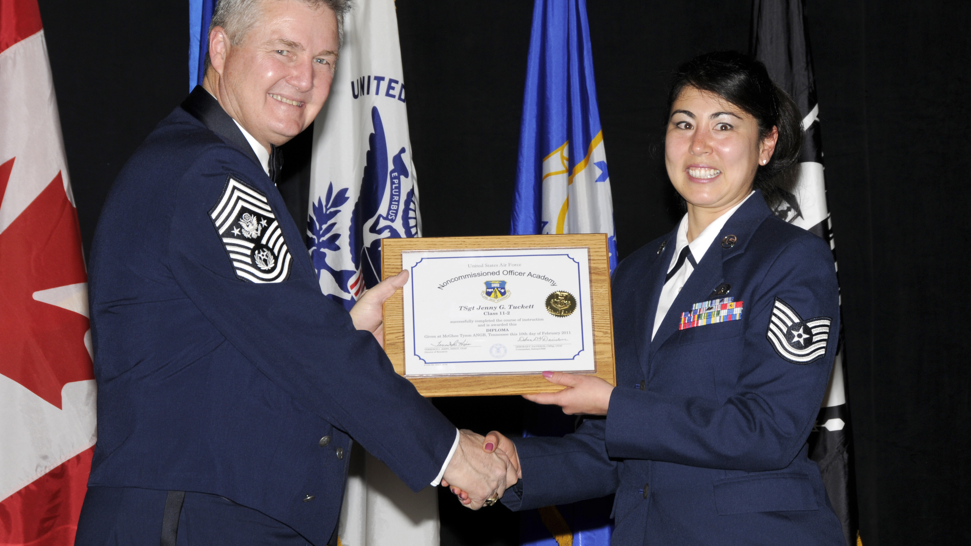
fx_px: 3850
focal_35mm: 150
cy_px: 225
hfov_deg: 14.4
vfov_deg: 8.1
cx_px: 484
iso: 200
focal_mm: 95
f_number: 11
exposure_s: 1/60
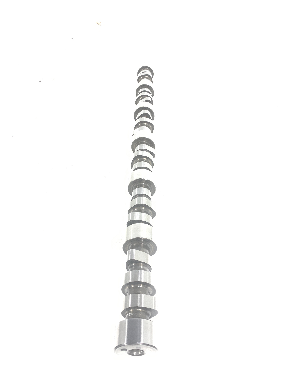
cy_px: 189
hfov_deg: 53.1
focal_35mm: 26
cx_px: 142
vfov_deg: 67.3
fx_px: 284
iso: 32
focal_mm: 4.25
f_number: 1.8
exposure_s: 1/120
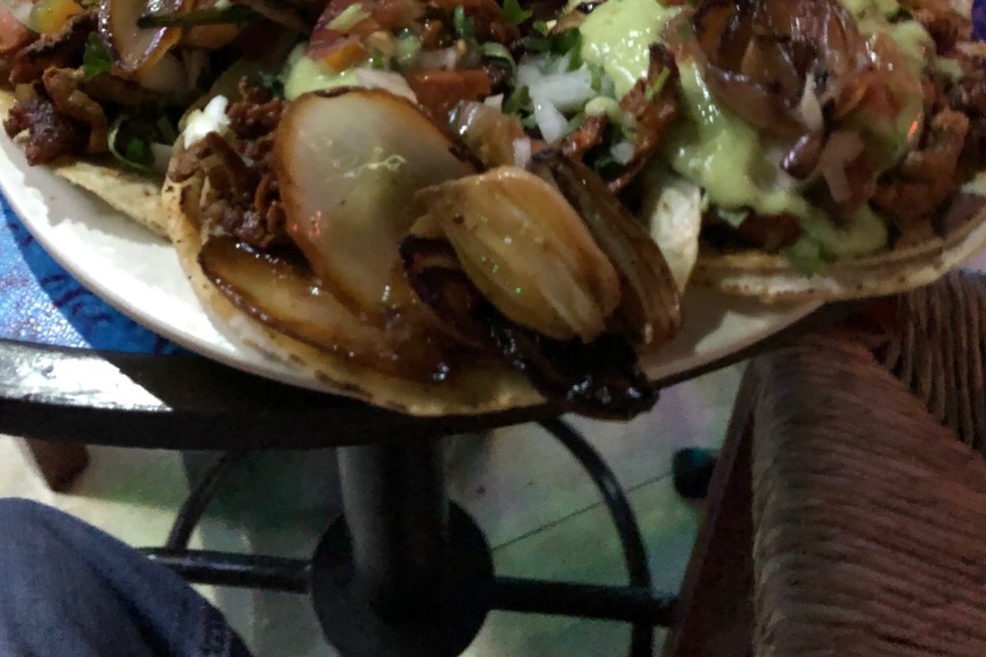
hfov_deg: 47.4
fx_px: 1123
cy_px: -6
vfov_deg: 30.3
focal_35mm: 41
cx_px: 478
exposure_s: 1/4
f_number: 1.8
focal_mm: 3.99
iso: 250
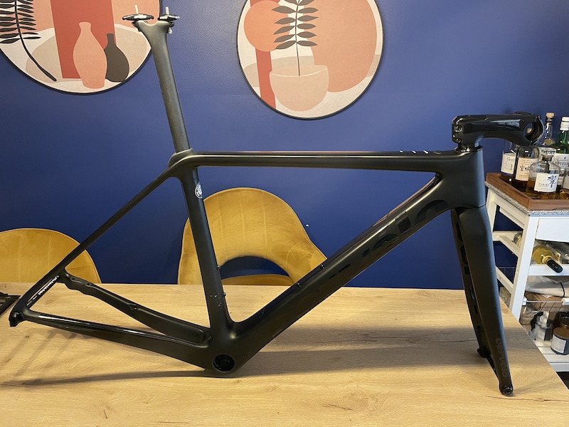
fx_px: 427
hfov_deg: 67.3
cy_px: 214
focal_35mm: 26
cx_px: 284
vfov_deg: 53.1
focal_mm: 4.2
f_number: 1.6
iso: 400
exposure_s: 1/60
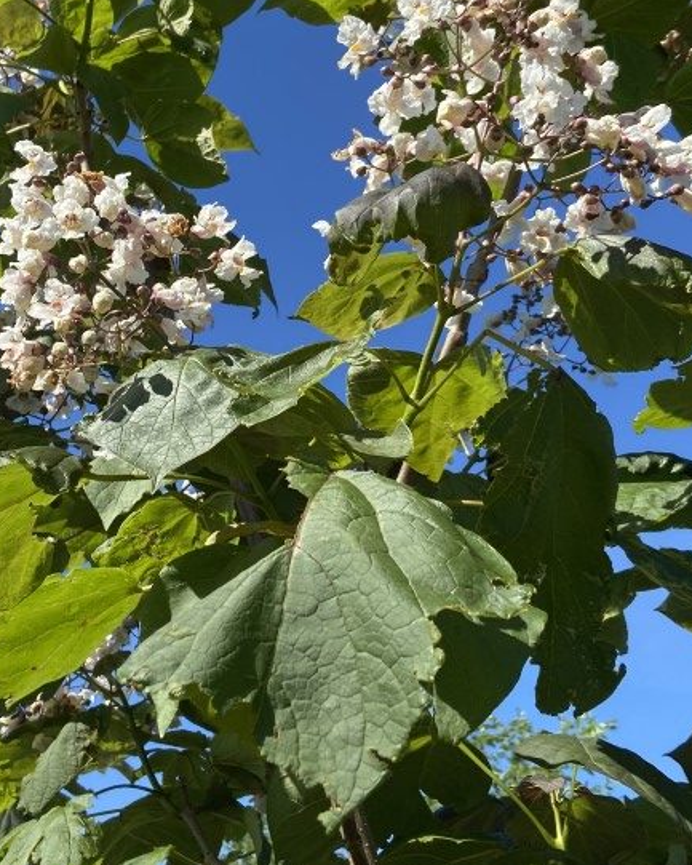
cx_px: 240
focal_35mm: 48
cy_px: 352
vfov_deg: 38.6
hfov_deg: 31.3
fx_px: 1228
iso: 32
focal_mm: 4.25
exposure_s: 1/1754
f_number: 1.8
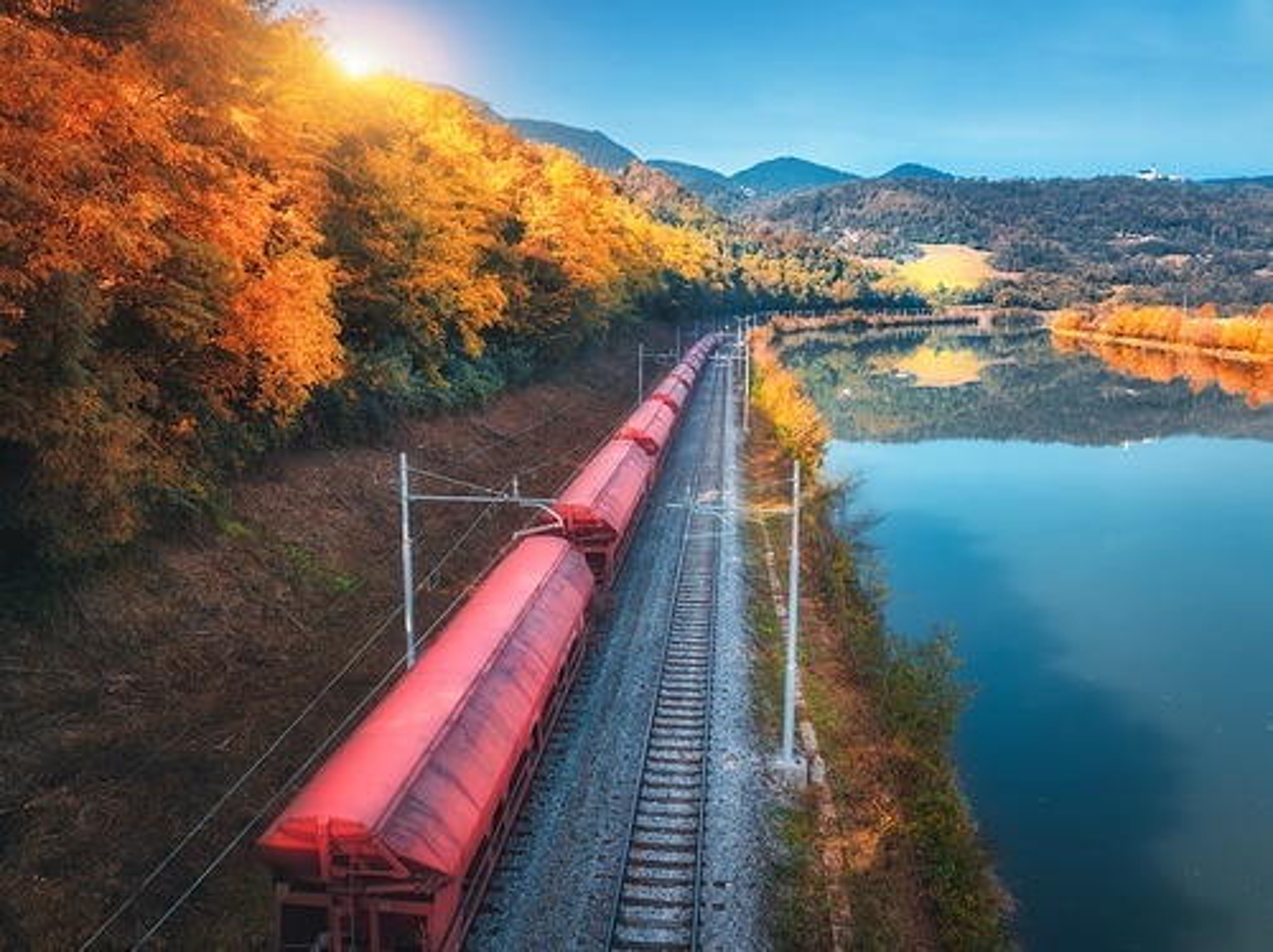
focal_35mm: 24
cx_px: 636
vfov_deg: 56.7
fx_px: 882
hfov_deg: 71.6
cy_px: 476
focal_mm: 12.29
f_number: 4
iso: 100
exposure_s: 1/320
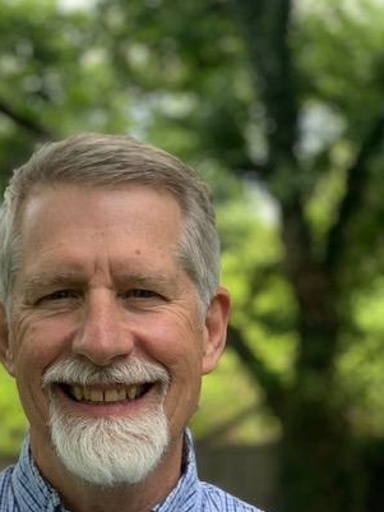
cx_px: 84
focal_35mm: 83
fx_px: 1227
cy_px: 395
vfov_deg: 23.3
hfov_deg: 17.7
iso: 25
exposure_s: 1/122
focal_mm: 6
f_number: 2.4
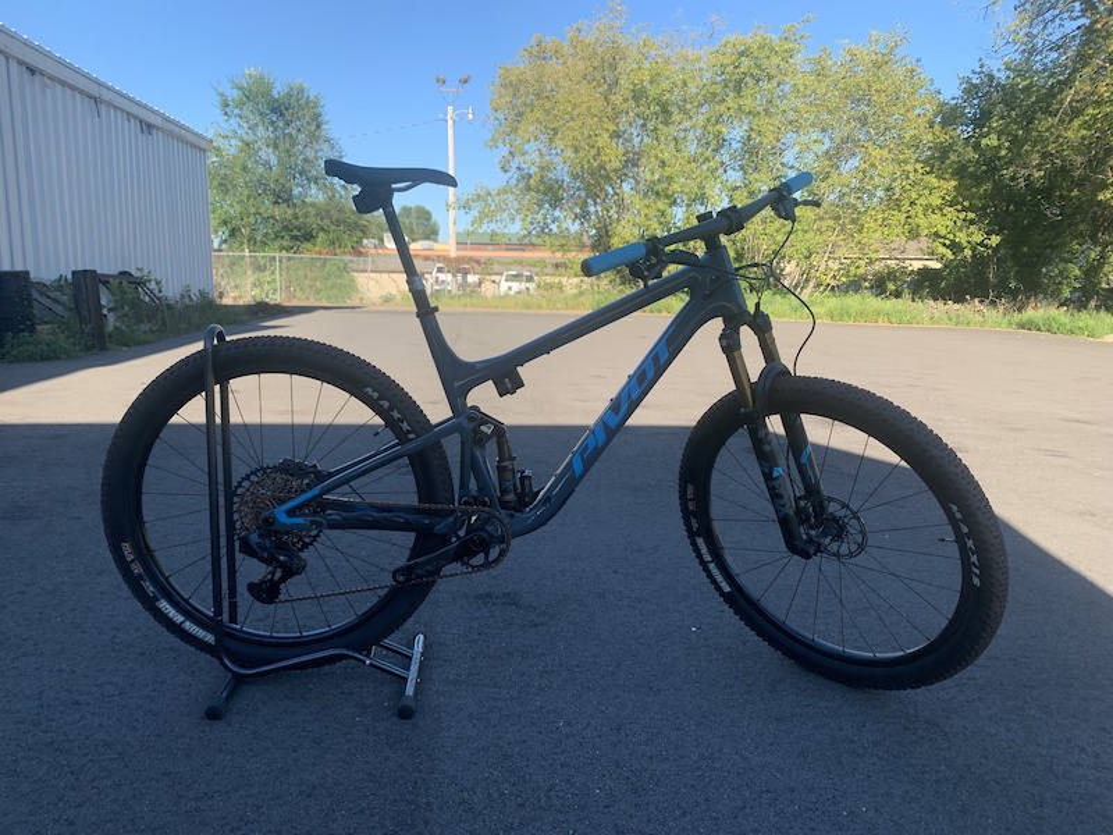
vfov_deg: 53.1
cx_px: 556
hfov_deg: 67.3
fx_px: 836
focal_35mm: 26
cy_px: 418
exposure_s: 1/737
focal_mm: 4.25
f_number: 1.8
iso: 25
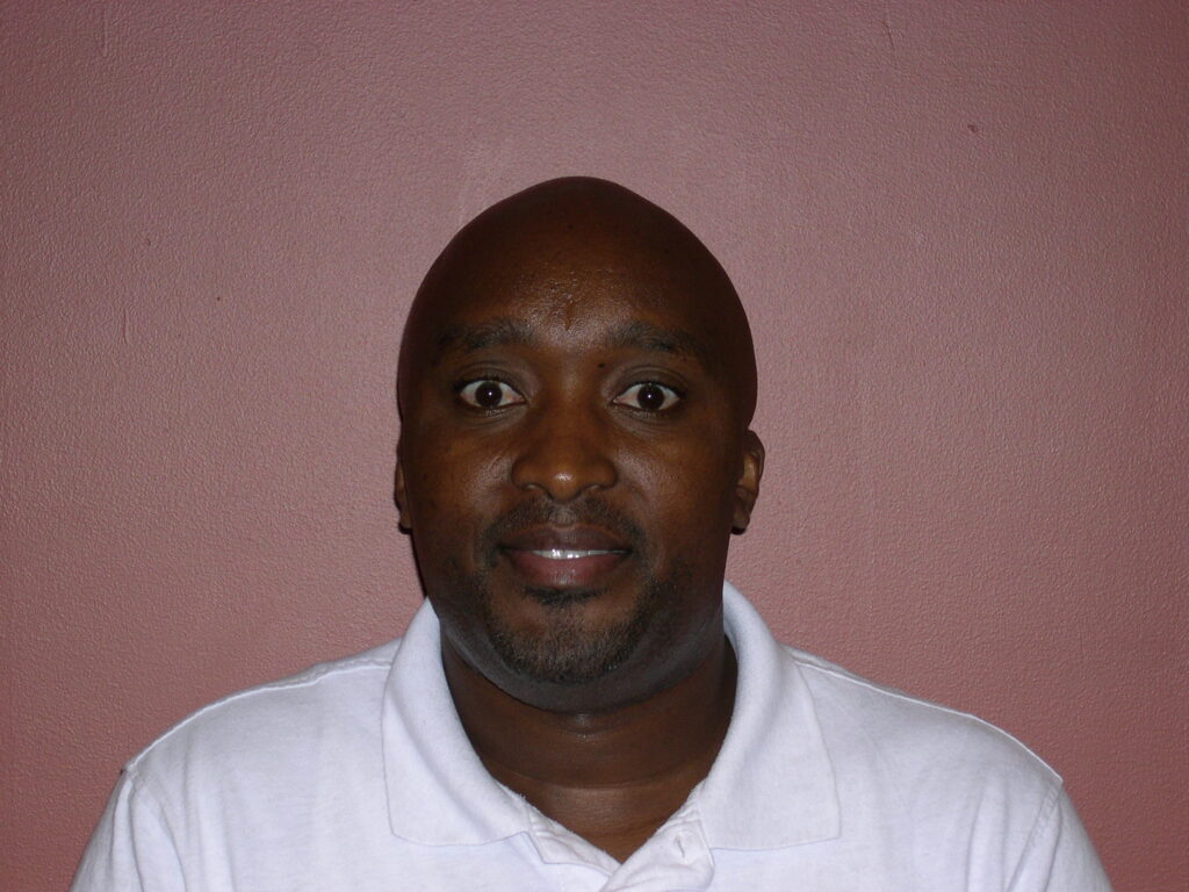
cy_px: 446
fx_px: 3916
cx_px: 594
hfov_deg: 17.3
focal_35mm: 114
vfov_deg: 13.0
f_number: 4.9
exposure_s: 1/60
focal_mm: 24
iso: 161
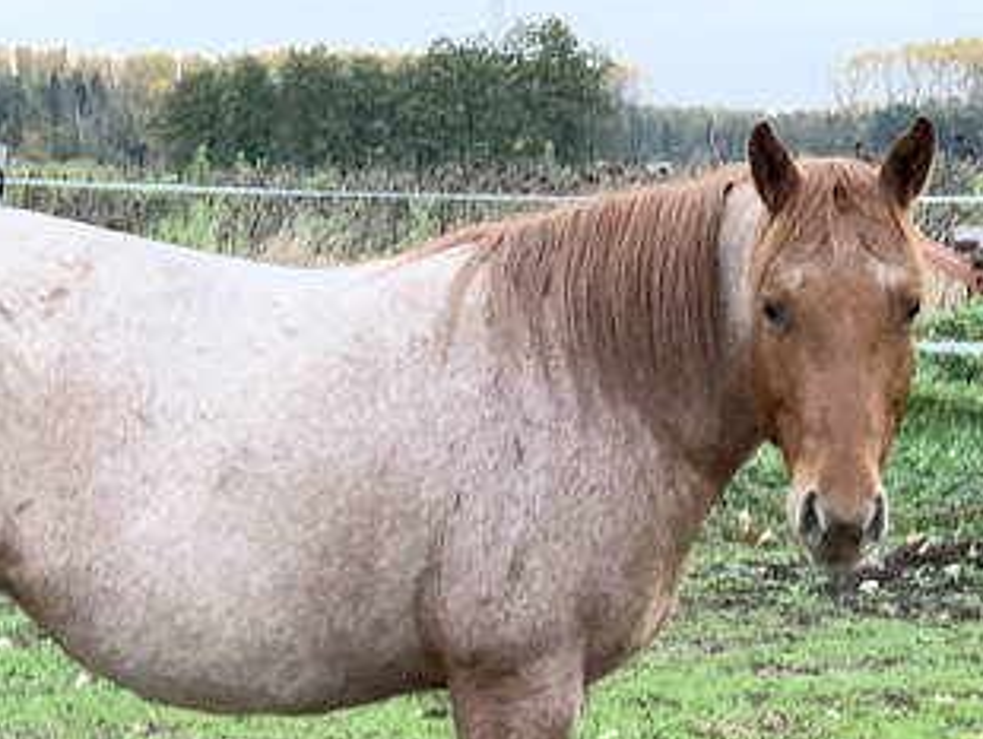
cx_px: 247
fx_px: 3808
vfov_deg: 11.0
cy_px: 736
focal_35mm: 134
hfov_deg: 14.6
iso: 50
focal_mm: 6
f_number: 2.4
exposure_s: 1/122
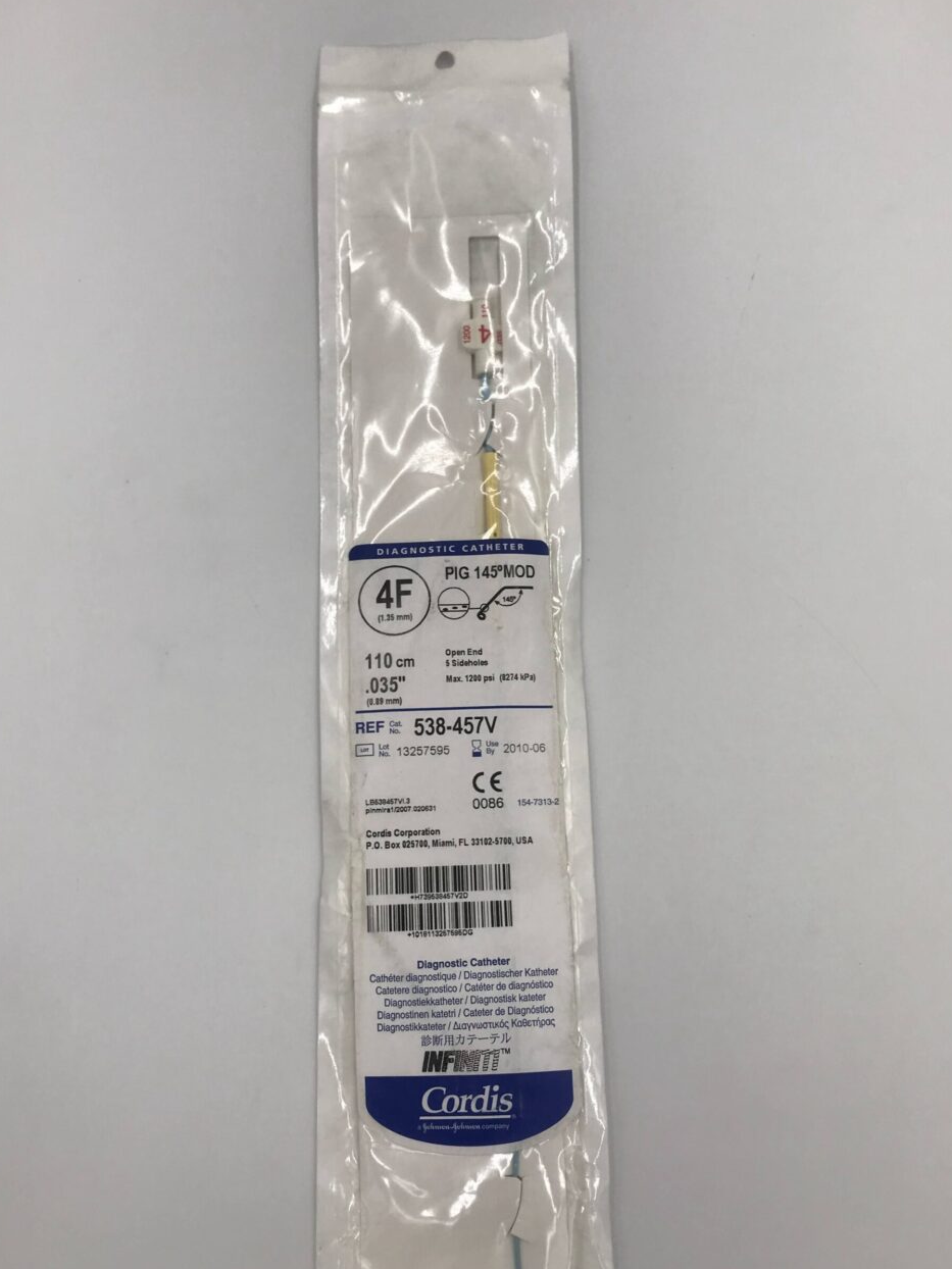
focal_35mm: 30
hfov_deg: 46.8
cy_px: 636
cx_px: 463
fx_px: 1100
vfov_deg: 60.0
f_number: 1.8
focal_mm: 3.99
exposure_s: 1/239
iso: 20
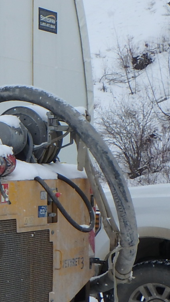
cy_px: 165
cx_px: -170
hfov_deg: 11.0
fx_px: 801
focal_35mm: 100
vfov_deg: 21.3
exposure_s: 1/500
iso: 125
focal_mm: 6.4
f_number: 5
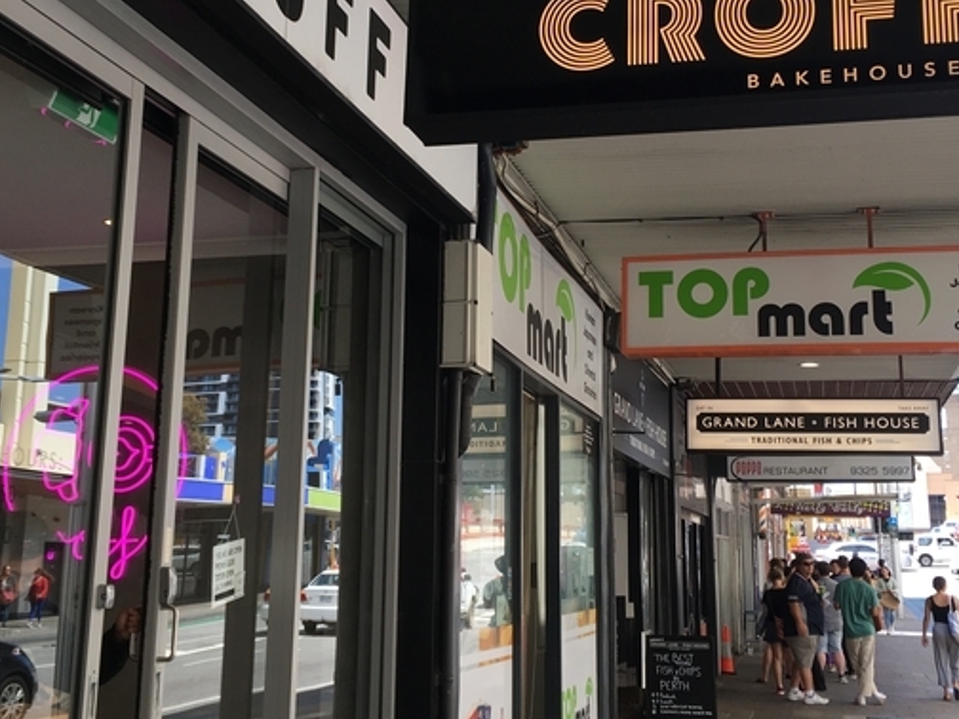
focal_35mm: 46
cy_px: 255
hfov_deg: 41.2
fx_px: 1274
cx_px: 499
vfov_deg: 31.3
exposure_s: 1/273
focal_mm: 4.15
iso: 25
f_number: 2.2
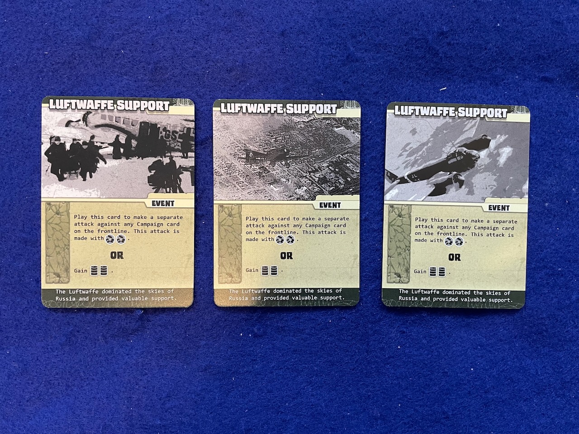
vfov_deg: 53.1
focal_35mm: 26
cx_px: 290
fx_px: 435
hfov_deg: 67.3
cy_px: 217
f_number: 1.6
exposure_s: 1/60
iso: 200
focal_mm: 4.2
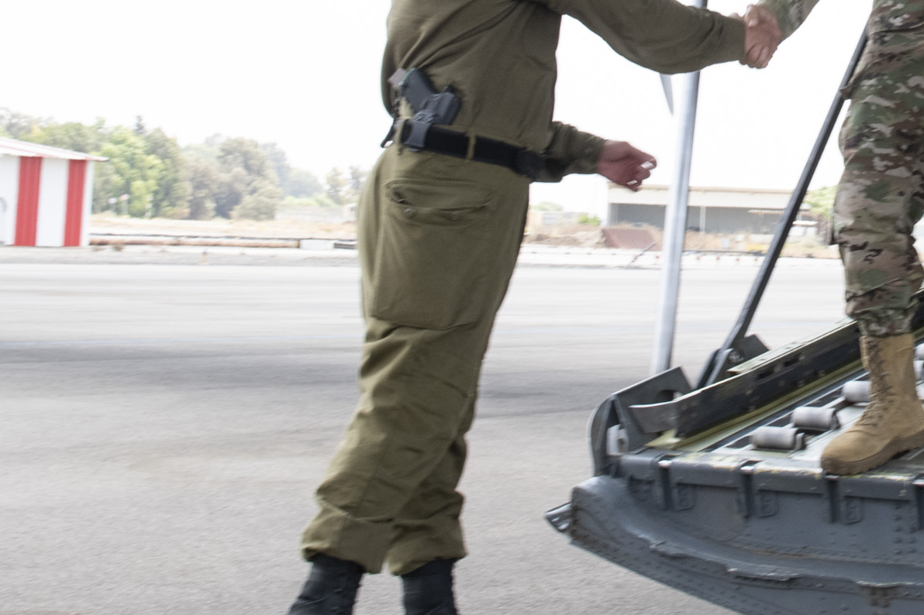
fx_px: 2489
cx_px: 879
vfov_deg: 13.8
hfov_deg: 20.5
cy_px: -81
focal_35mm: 97
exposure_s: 1/125
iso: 320
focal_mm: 28
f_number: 11
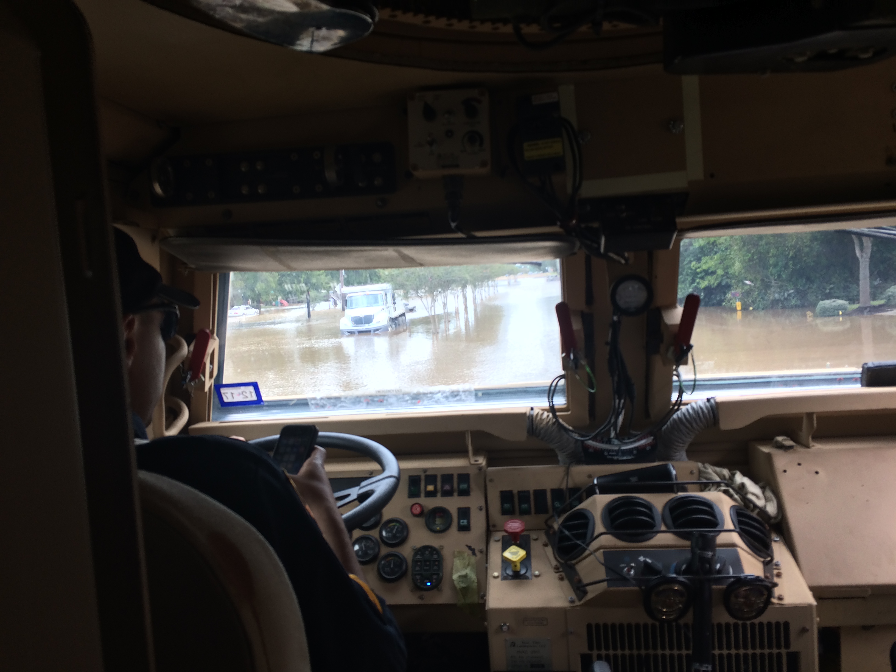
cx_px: 448
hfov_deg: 61.7
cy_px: 336
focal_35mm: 29
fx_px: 751
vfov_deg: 48.2
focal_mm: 4.15
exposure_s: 1/120
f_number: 2.2
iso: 32
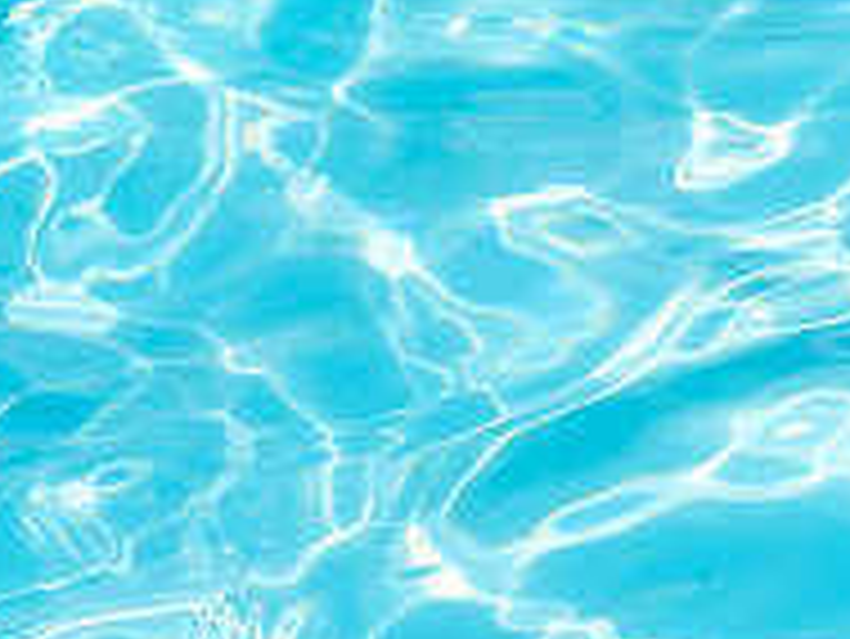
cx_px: 828
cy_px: -52
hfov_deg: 5.3
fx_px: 9214
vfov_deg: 4.0
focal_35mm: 375
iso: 100
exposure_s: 1/2500
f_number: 5.6
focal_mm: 145
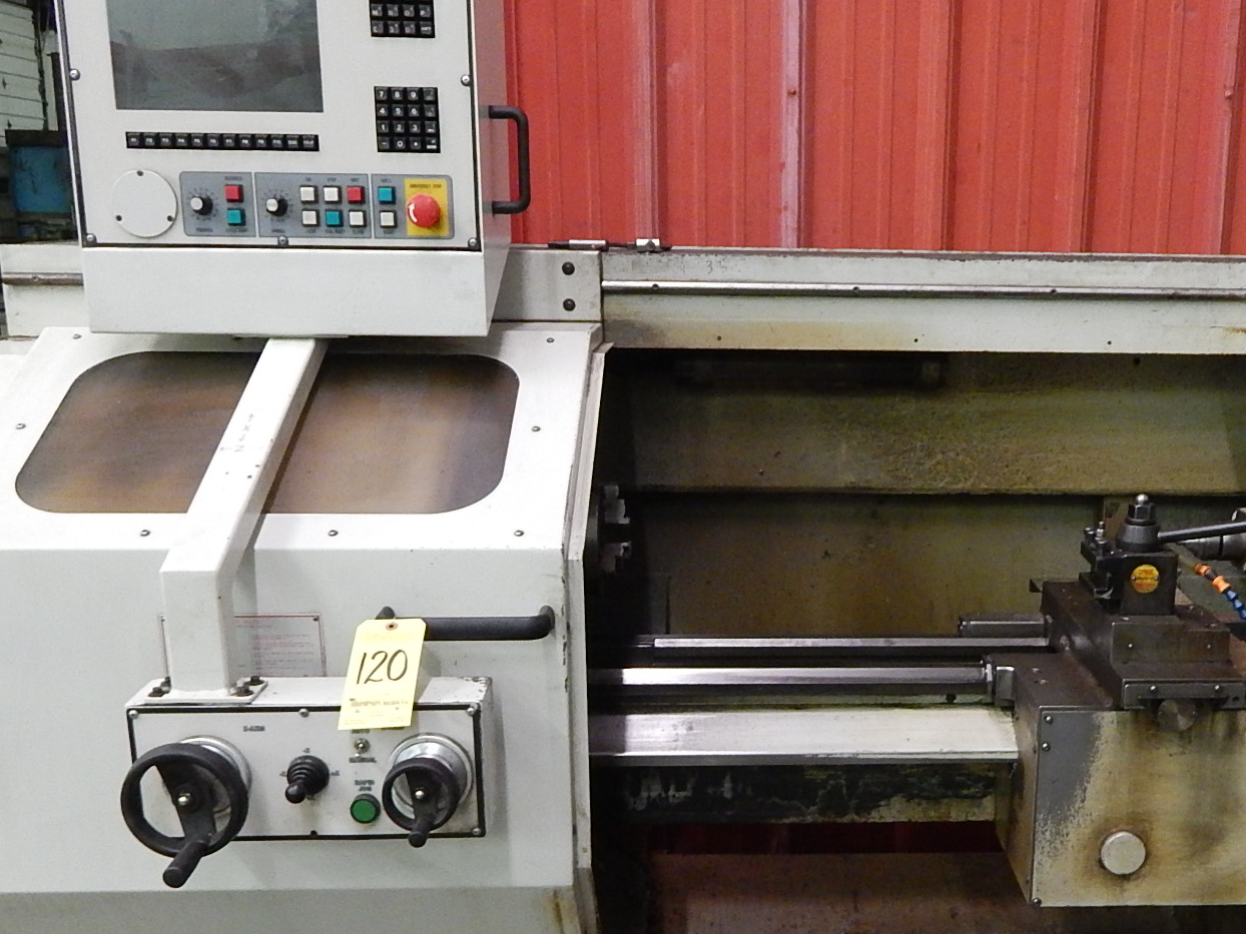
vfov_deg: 34.1
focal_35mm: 42
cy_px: 615
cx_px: 806
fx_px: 1512
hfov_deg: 44.3
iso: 500
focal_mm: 4
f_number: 3
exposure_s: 1/8
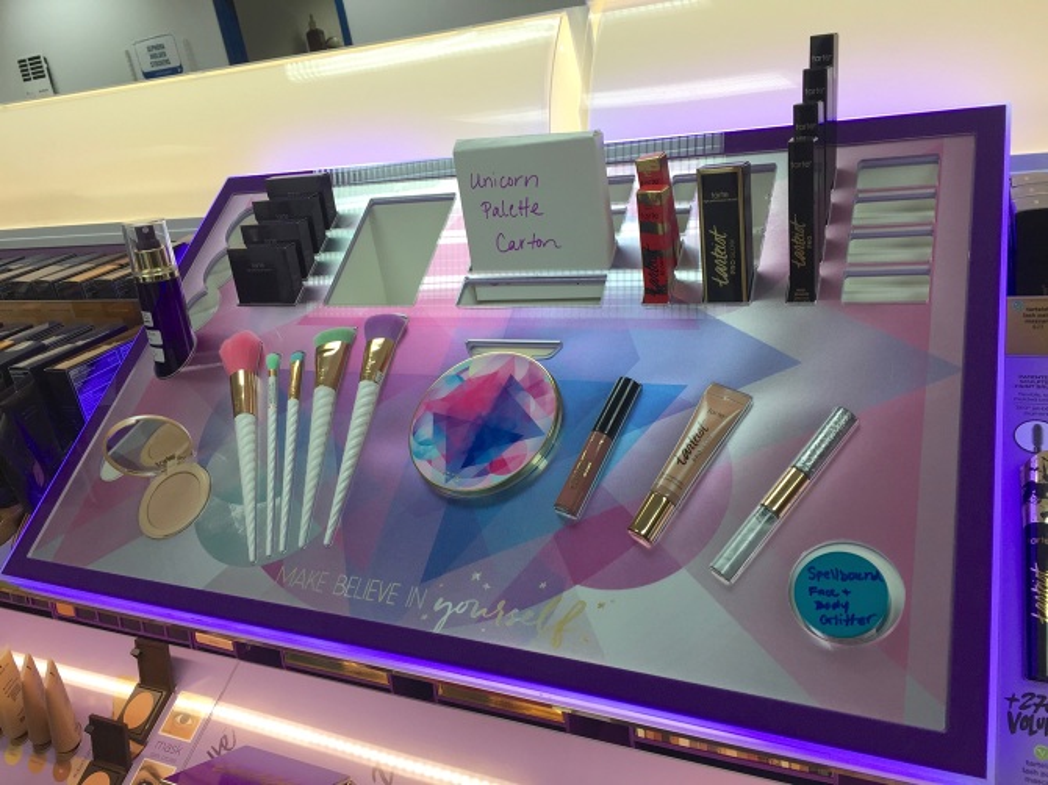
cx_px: 524
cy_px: 392
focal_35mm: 29
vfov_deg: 48.2
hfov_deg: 61.7
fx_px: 878
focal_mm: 4.15
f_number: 2.2
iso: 50
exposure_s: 1/120
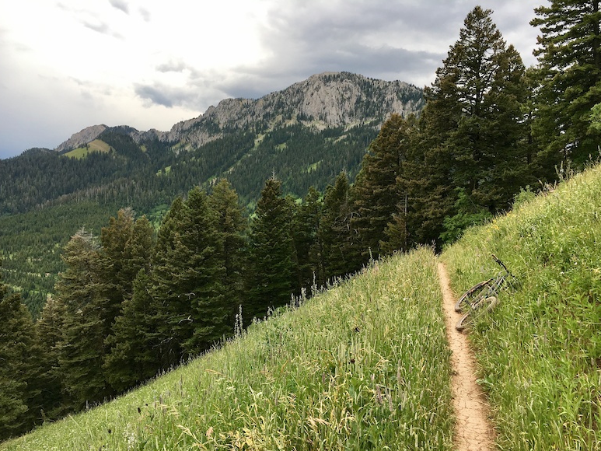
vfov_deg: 46.8
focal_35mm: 30
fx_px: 521
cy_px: 232
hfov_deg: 60.0
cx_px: 300
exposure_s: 1/373
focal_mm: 4.15
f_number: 2.2
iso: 25
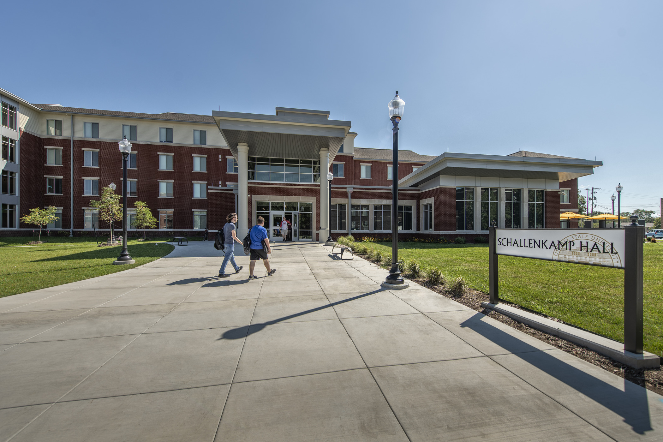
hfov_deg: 104.3
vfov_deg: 81.2
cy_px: 221
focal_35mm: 14
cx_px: 332
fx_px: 258
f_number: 5.6
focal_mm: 14
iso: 50
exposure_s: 1/320
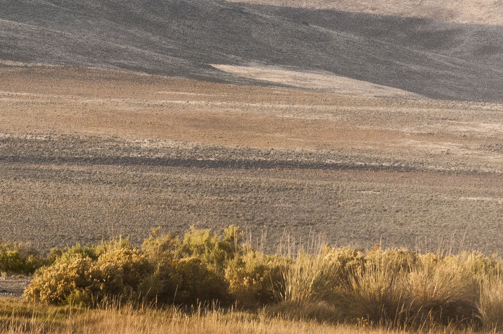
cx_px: -123
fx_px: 10122
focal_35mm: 725
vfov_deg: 1.9
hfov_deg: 2.8
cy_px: 63
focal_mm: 185
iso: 400
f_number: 16
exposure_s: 1/160
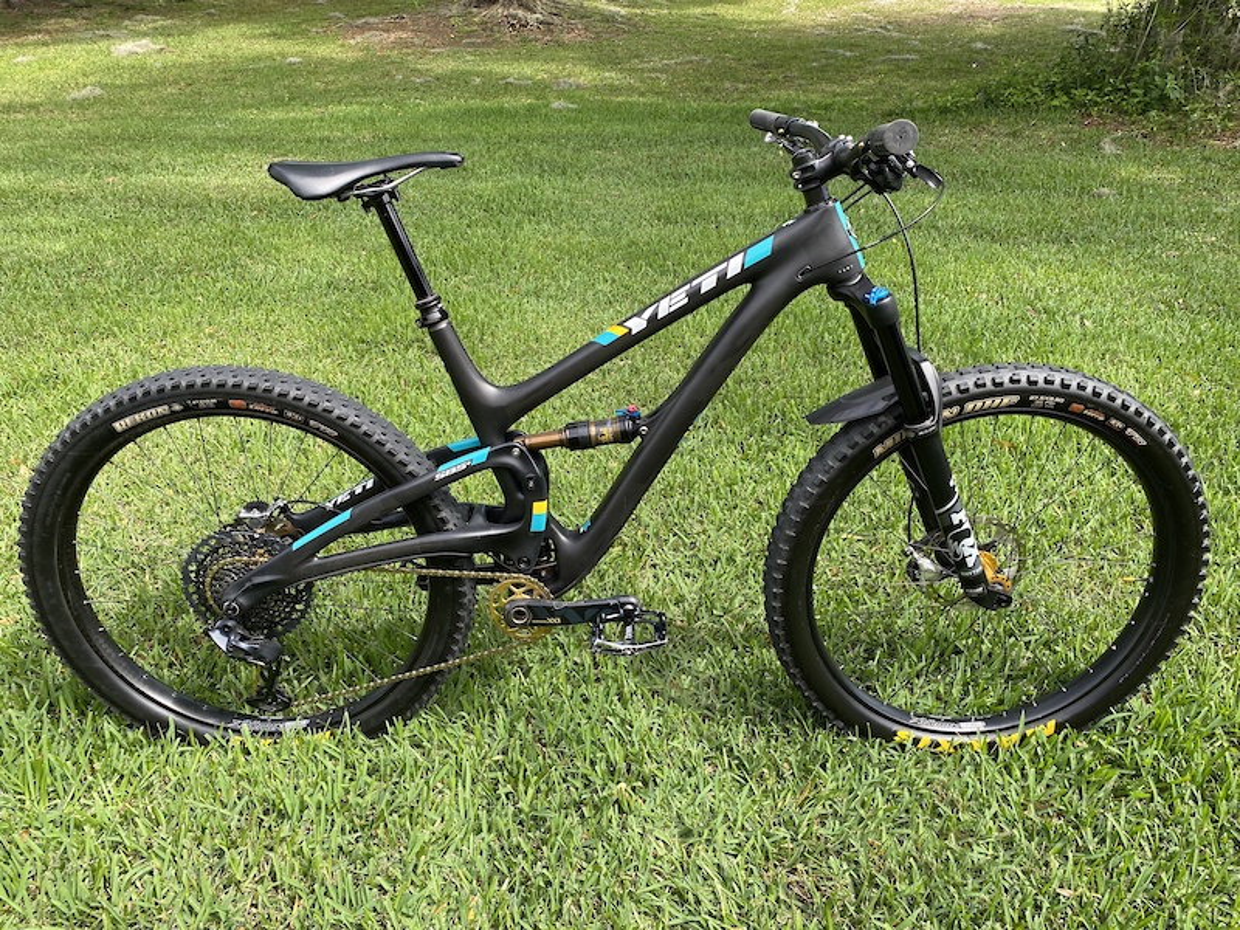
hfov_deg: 67.3
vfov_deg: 53.1
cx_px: 620
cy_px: 465
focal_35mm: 26
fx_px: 931
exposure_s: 1/600
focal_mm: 4.25
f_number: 1.8
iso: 32
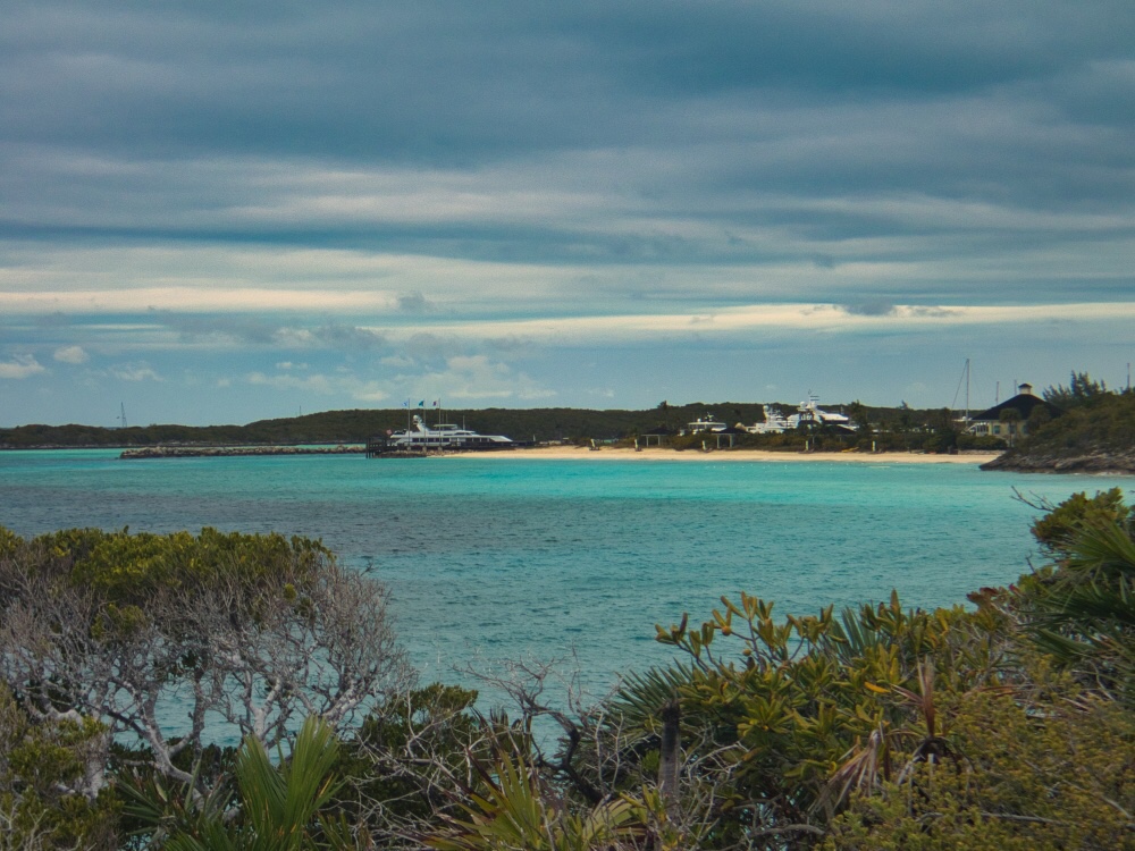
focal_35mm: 100
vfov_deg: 14.8
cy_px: 426
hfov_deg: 19.6
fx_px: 3279
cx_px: 568
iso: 100
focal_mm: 18
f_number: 4.9
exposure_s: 1/200
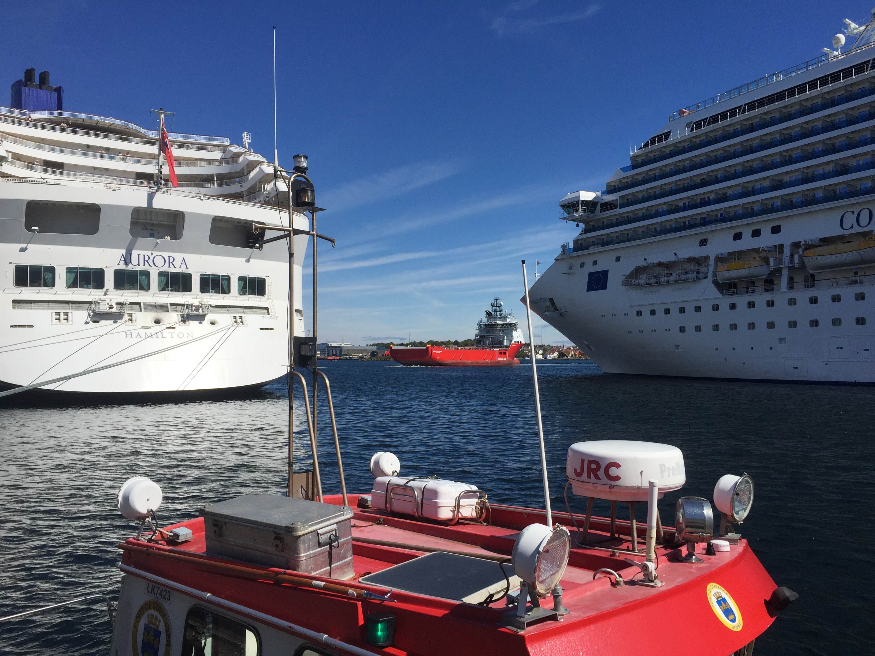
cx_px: 438
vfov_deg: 48.2
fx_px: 733
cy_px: 328
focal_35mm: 29
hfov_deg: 61.7
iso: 32
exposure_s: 1/4950
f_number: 2.2
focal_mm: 4.15
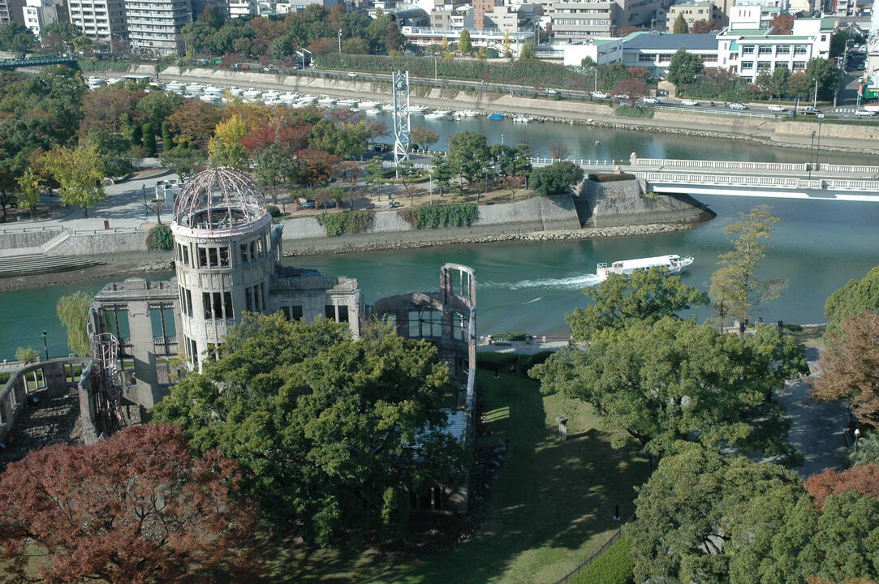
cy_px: 292
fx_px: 1061
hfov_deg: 45.0
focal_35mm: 44
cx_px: 440
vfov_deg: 30.8
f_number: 8
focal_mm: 29
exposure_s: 1/250
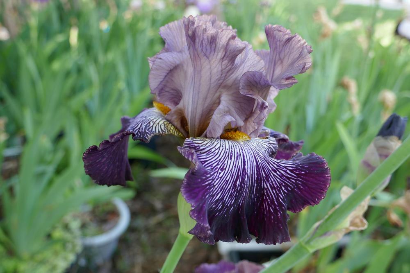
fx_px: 399
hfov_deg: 54.4
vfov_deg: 37.9
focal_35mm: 35
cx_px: 205
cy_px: 136
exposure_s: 1/80
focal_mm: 12.7
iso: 200
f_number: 3.4
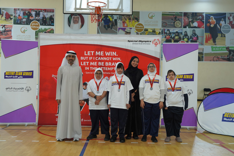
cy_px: 78
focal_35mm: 38
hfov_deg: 50.7
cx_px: 117
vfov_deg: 35.1
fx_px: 247
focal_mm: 38
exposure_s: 1/160
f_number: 4
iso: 1600
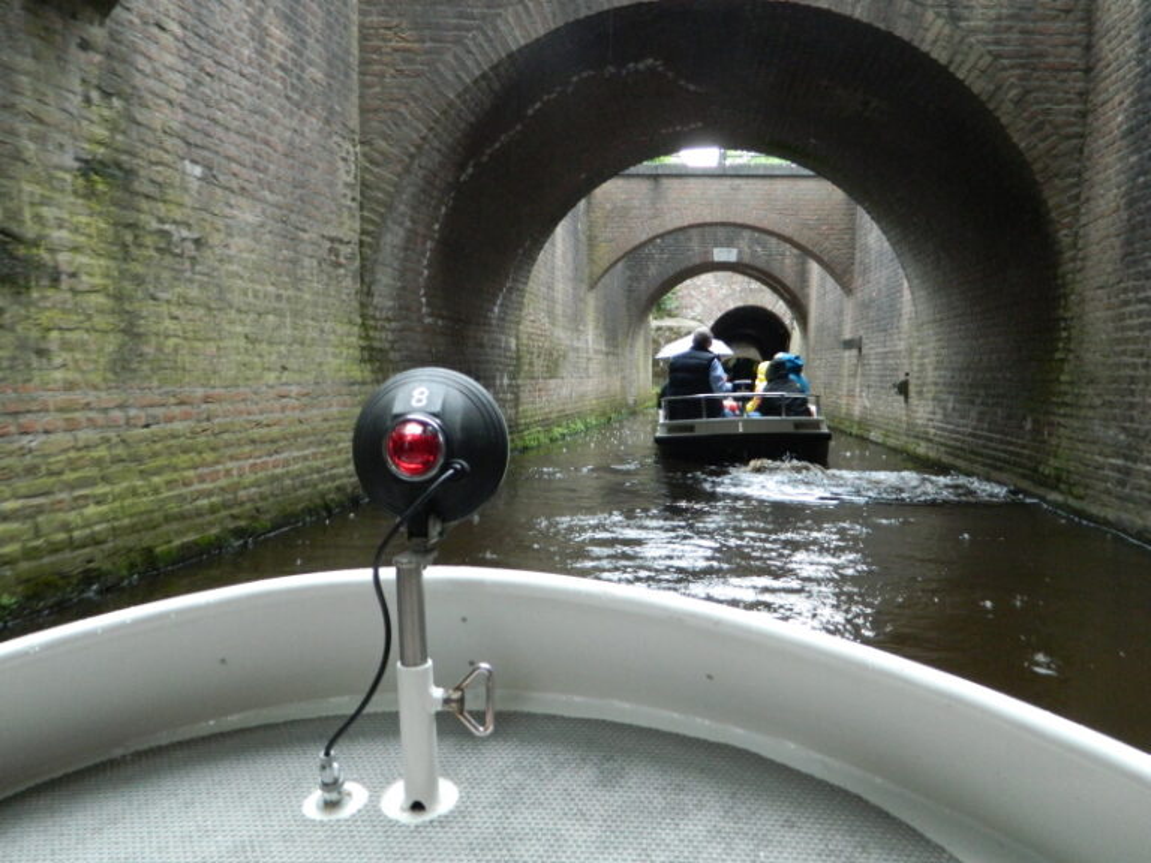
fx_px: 1031
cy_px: 432
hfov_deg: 58.4
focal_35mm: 31
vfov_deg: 45.4
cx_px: 576
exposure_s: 1/30
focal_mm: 5.6
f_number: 3.2
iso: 400
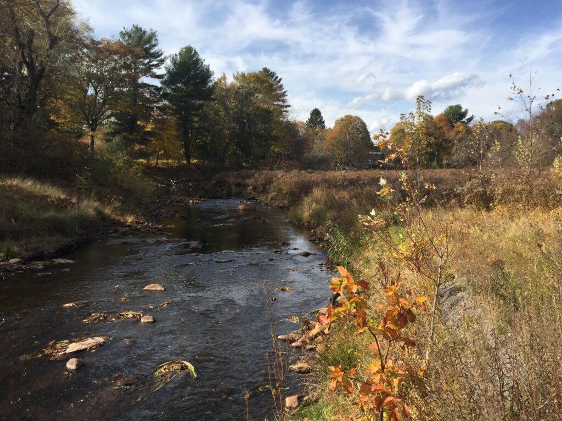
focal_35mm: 29
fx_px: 471
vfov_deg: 48.2
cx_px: 281
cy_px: 210
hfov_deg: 61.7
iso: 32
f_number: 2.2
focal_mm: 4.15
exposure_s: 1/1412
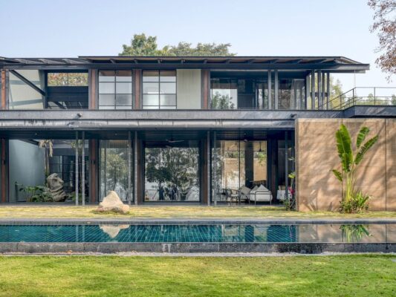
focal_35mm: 40
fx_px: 458
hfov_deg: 46.8
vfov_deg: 36.0
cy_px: 148
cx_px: 198
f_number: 10
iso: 200
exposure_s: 1/55
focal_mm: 50
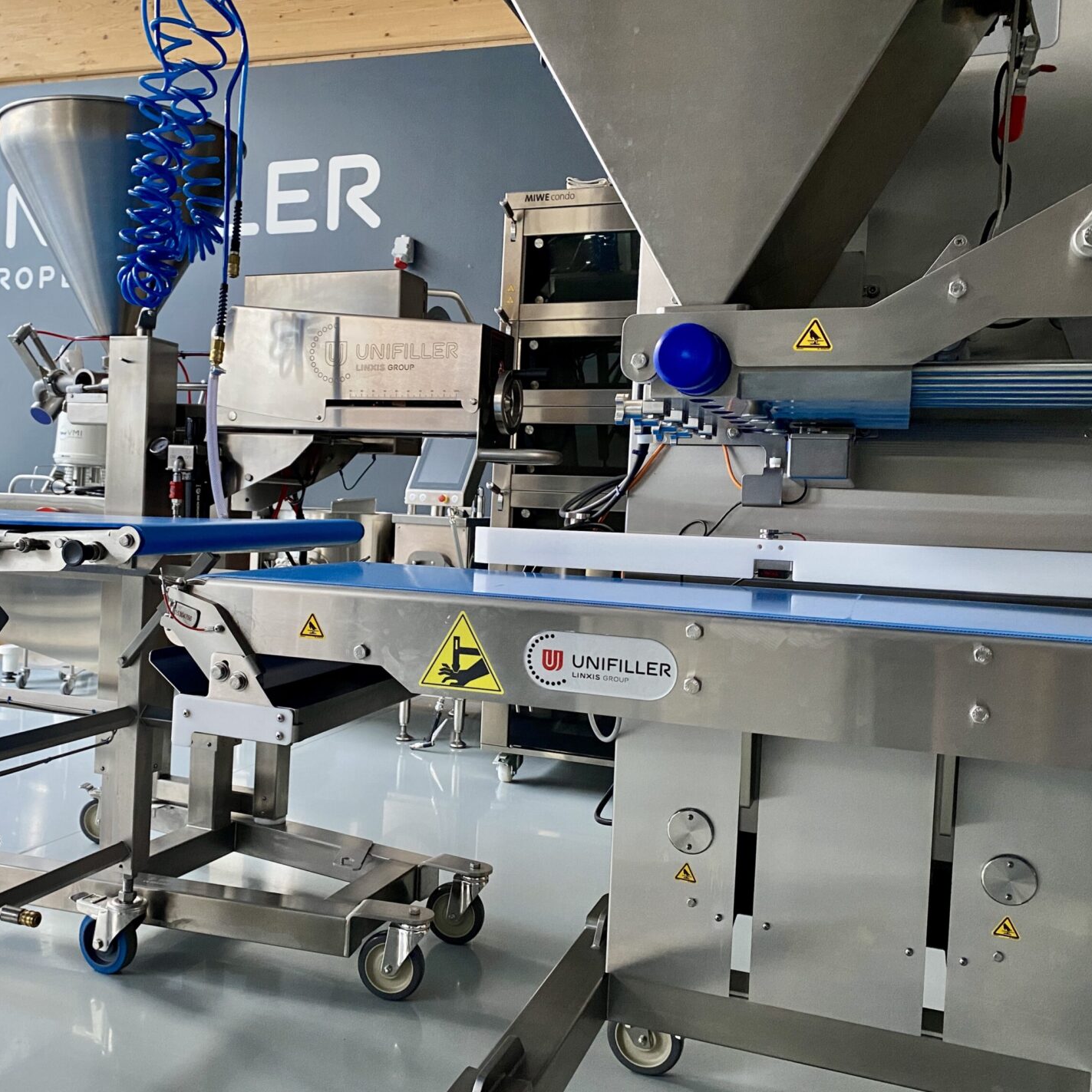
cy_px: 552
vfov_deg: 52.5
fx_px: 1106
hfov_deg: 52.1
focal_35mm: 31
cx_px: 428
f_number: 1.8
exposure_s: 1/60
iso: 320
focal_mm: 4.25
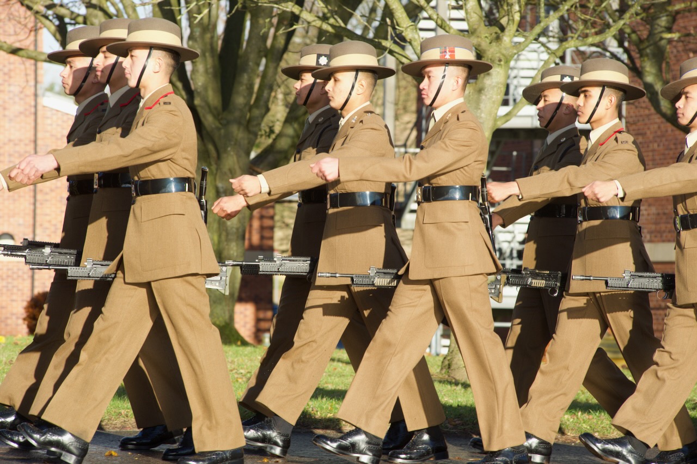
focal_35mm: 185
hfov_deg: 11.1
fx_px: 3580
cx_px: 348
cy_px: 232
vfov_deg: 7.4
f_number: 13
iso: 800
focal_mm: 185
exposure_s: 1/500
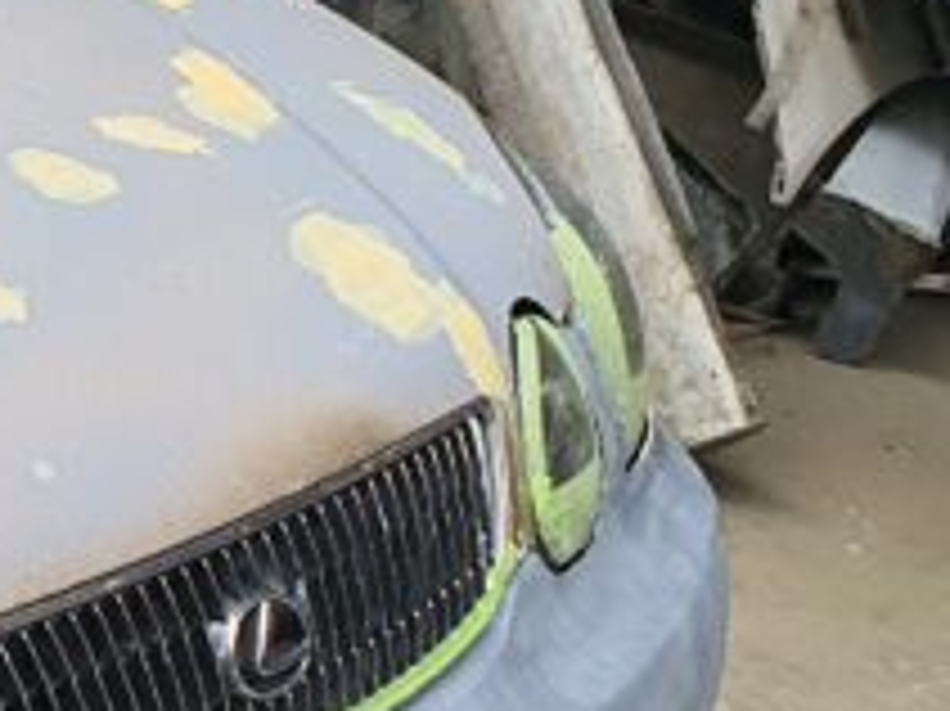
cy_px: 225
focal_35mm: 126
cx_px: -779
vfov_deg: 11.7
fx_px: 3456
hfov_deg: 13.9
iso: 125
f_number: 2.4
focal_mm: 4.3
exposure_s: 1/120
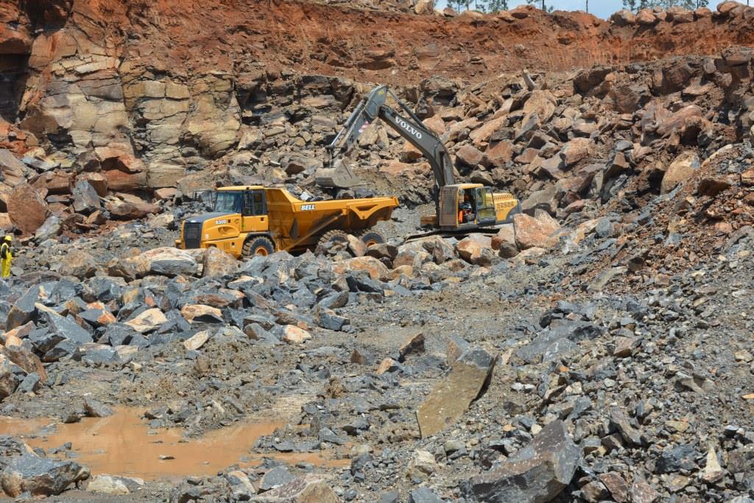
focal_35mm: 82
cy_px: 252
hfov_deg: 24.6
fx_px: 1728
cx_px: 377
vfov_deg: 16.6
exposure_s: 1/250
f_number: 8
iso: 100
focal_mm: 55
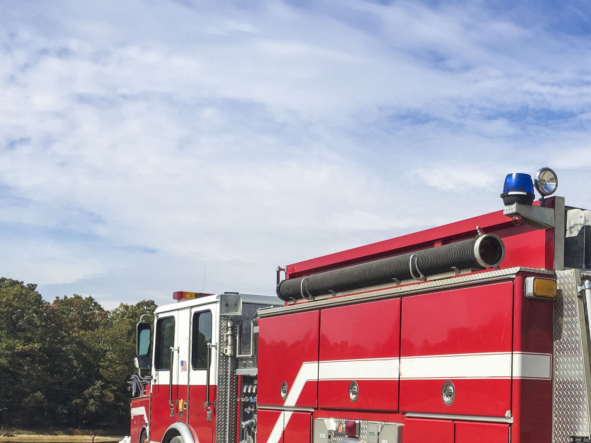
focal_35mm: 53
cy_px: 363
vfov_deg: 26.9
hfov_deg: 34.5
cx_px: 515
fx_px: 905
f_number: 2.2
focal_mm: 4.15
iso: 32
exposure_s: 1/2600
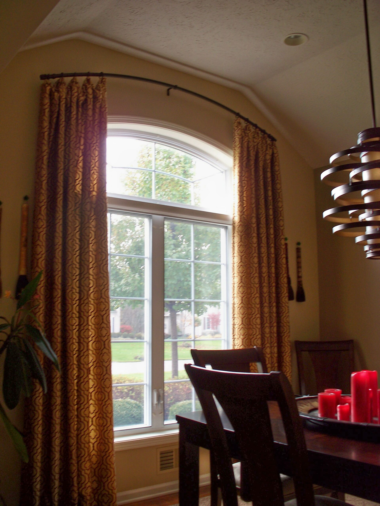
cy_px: 253
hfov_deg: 39.7
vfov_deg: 51.4
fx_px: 527
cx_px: 190
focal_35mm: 36
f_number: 2.8
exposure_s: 1/60
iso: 100
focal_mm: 7.54
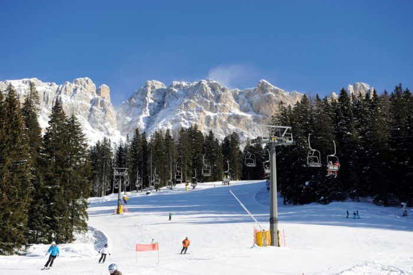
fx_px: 757
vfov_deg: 20.6
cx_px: 206
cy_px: 138
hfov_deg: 30.5
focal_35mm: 66
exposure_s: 1/1000
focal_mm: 66
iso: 200
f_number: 6.3
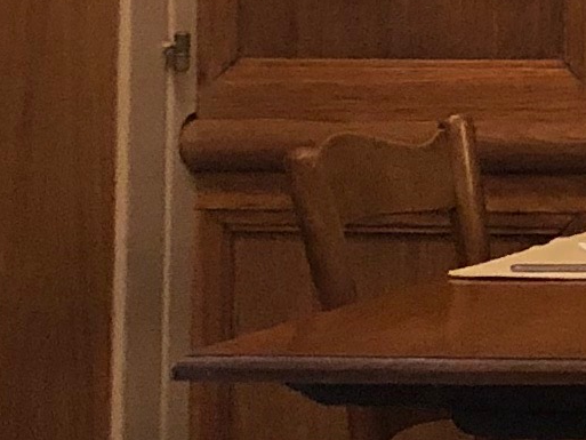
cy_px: -390
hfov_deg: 7.7
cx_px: 1807
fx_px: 3725
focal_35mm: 220
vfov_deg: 6.6
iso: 100
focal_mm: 3.99
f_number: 1.8
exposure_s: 1/13
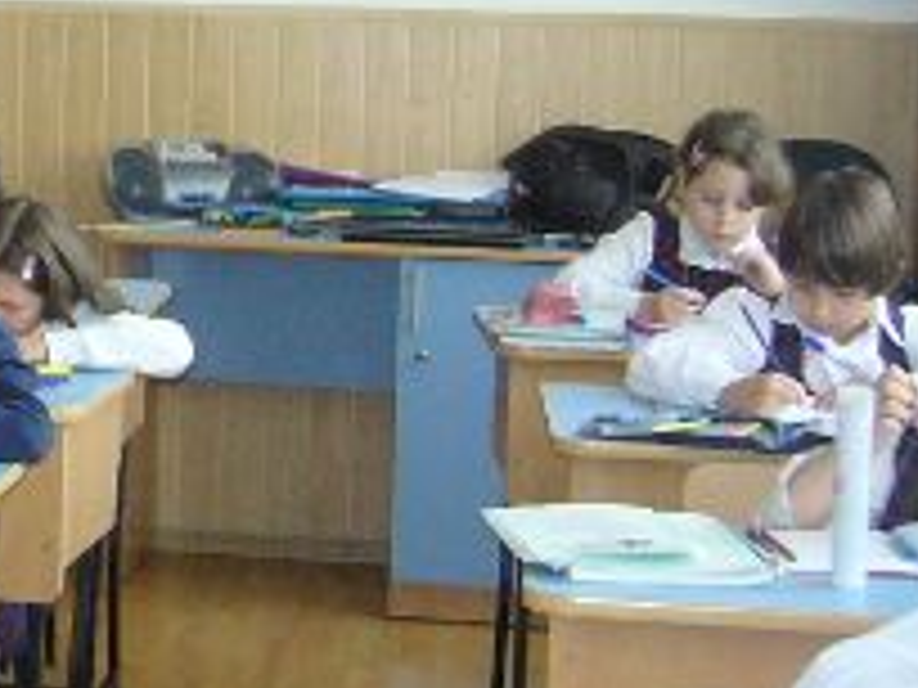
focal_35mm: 115
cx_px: -432
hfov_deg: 15.8
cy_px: 43
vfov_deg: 12.8
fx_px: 3050
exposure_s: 1/60
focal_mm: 5.8
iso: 300
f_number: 2.8
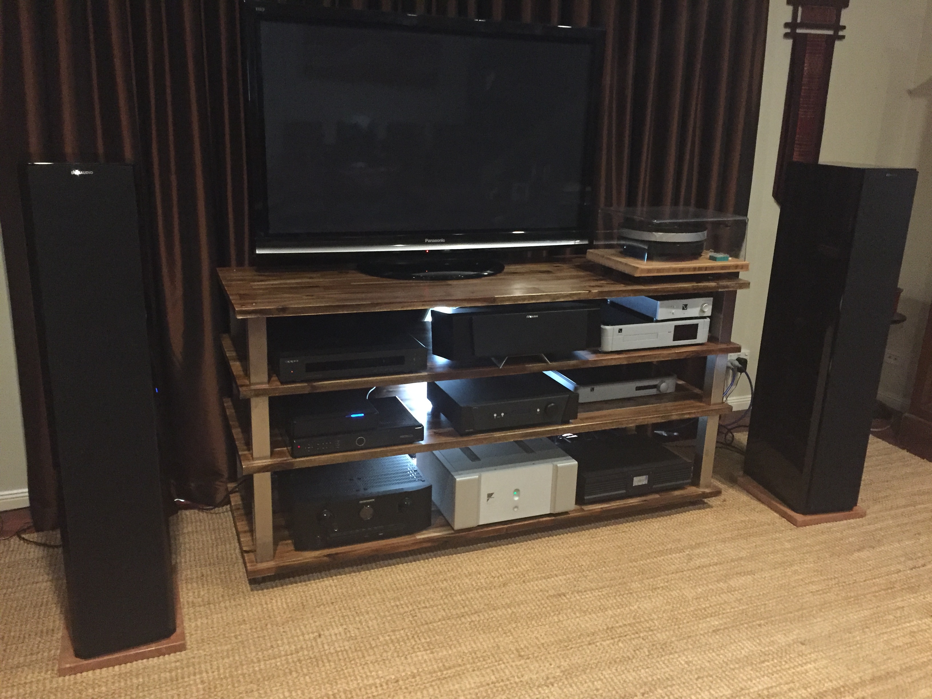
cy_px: 350
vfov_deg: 48.2
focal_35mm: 29
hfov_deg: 61.7
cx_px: 466
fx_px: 781
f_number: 2.2
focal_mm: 4.15
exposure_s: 1/17
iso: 640
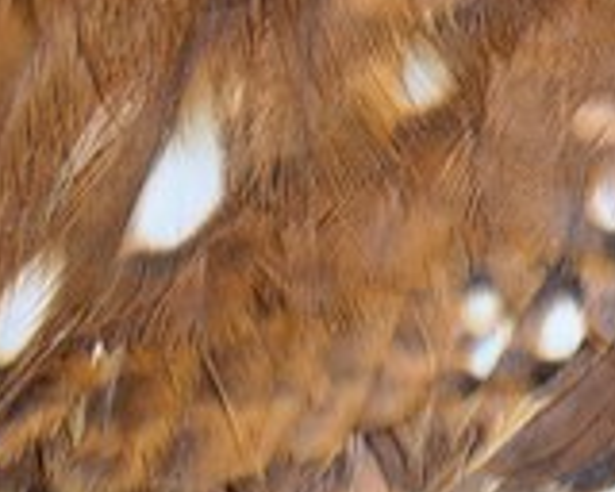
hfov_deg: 1.9
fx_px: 18183
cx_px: -161
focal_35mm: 999
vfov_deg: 1.5
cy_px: 19
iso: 320
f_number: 5.6
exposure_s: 1/250
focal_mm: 142
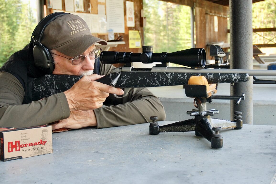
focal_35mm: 38
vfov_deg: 35.5
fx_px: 287
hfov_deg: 51.3
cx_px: 138
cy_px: 92
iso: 200
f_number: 3.8
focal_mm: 25
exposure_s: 1/60
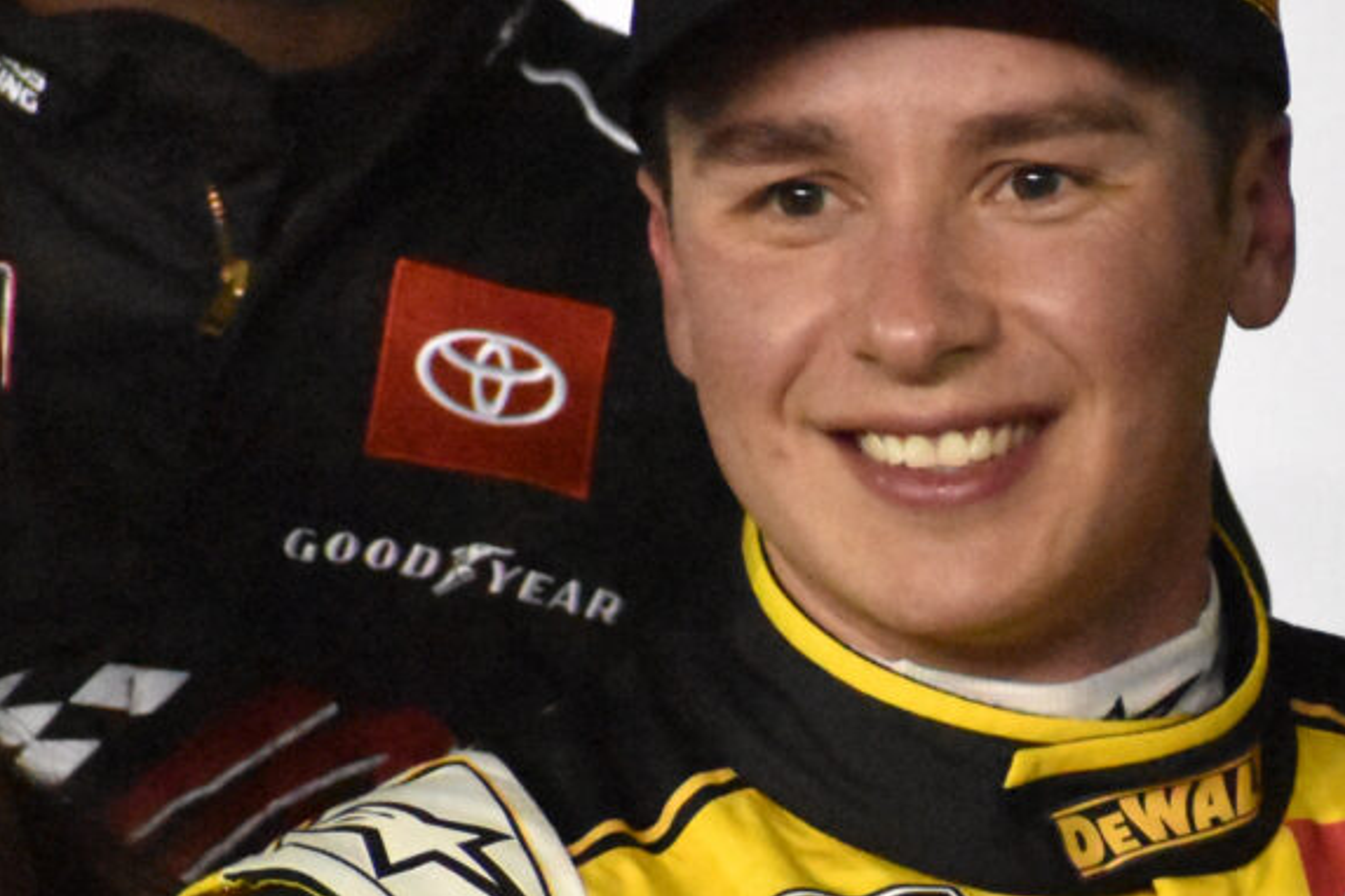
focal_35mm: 1393
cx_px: 1124
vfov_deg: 1.0
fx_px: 52040
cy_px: 885
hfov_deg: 1.5
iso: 10000
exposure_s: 1/400
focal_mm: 260
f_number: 6
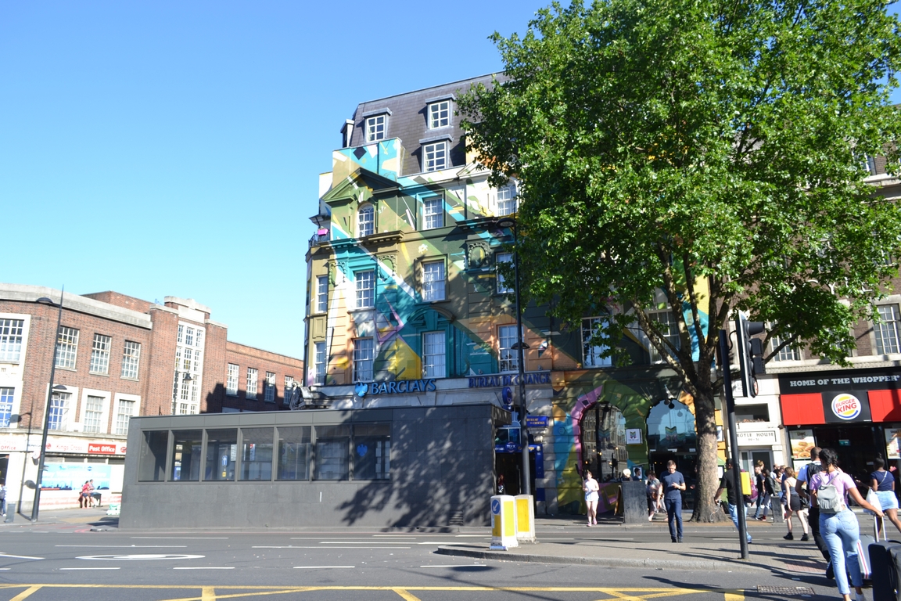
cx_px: 450
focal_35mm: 27
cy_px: 300
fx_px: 676
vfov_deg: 47.9
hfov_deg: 67.4
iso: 100
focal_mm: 18
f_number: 5.6
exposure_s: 1/125
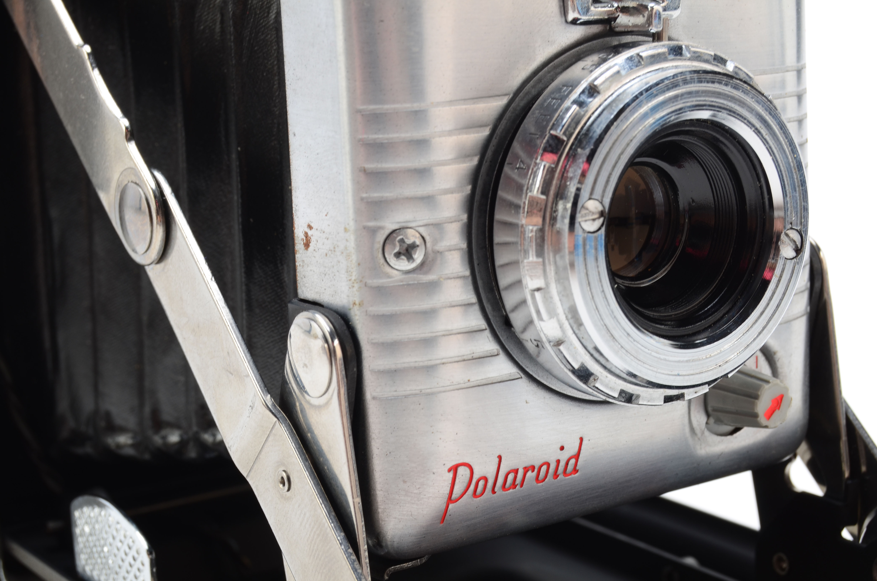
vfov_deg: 16.5
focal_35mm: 82
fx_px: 2006
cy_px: 290
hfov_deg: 24.7
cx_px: 438
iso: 100
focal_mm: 55
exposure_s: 1/160
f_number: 16
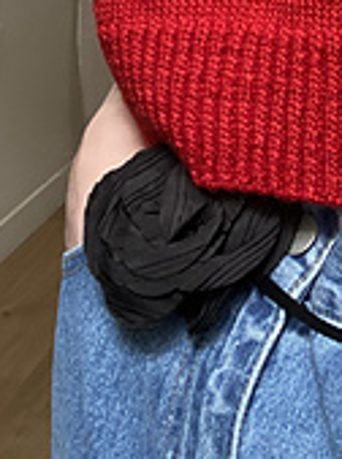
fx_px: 1177
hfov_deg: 15.6
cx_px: 460
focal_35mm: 89
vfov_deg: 19.7
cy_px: -193
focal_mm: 2.71
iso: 250
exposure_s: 1/60
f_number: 2.2
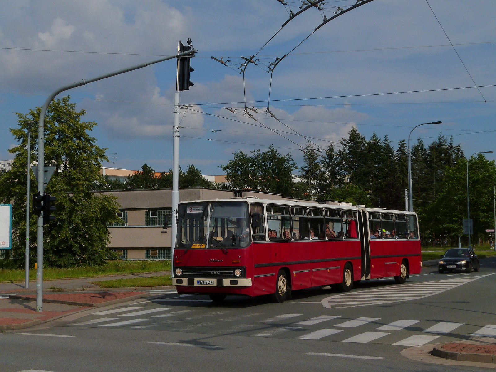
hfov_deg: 38.2
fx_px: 716
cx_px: 248
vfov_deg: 29.1
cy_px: 186
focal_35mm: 50
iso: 100
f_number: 5.6
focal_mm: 9
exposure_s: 1/1000
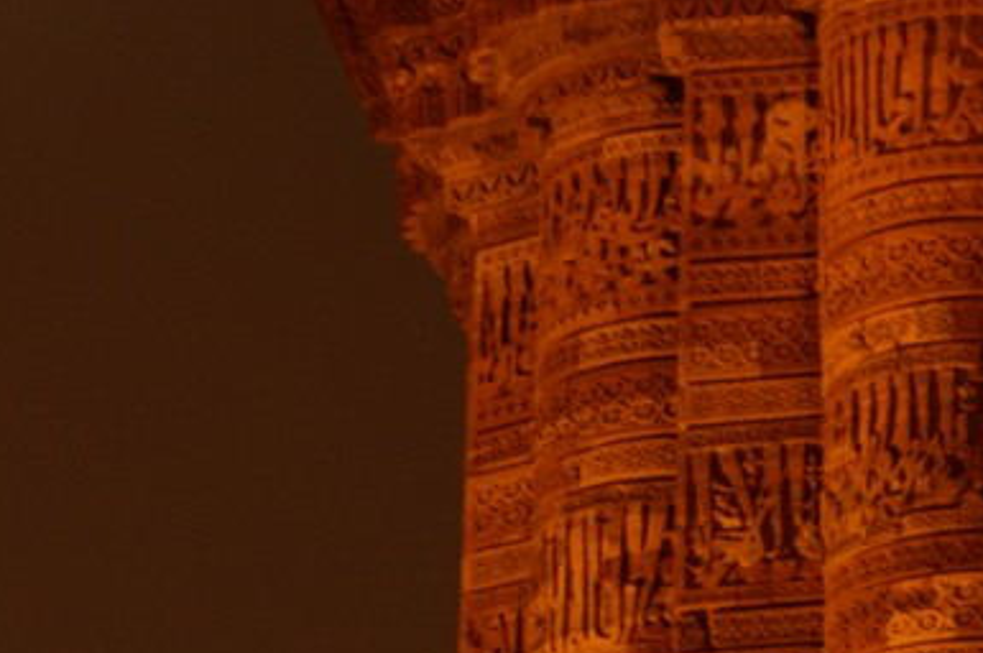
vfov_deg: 4.7
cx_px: -33
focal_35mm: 291
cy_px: 287
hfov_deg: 7.1
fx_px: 7939
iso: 2500
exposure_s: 5
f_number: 6.3
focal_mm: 140
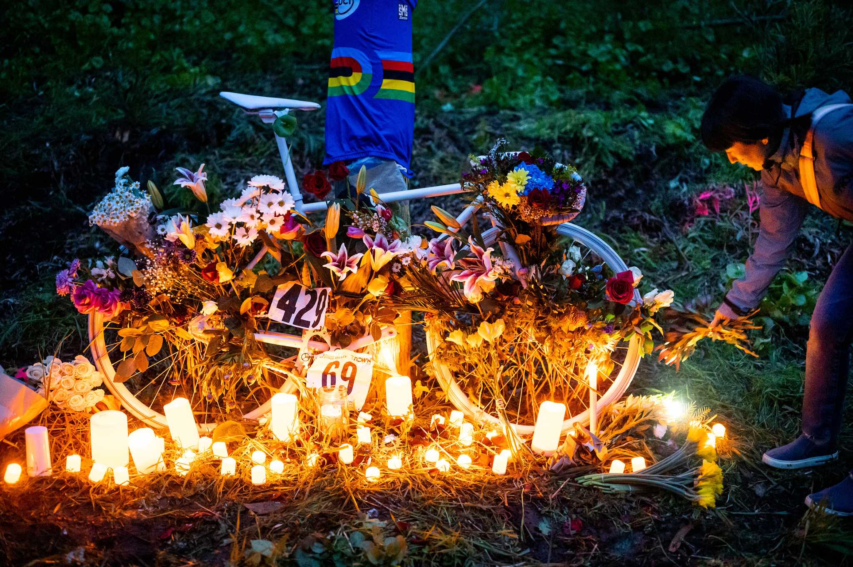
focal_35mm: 50
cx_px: 426
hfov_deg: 39.6
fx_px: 1184
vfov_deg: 26.9
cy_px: 284
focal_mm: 50
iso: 12800
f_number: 2
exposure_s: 1/90
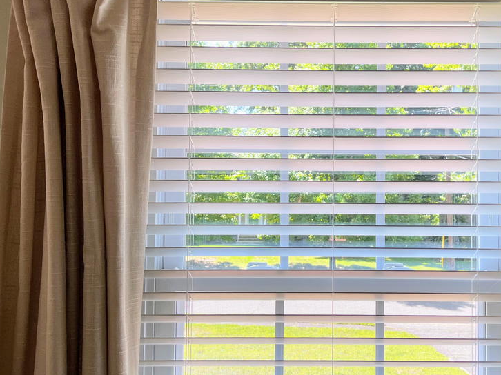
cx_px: 315
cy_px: 192
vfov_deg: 33.6
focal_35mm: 43
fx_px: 622
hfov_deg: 43.5
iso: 40
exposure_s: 1/263
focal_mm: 5.1
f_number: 1.6
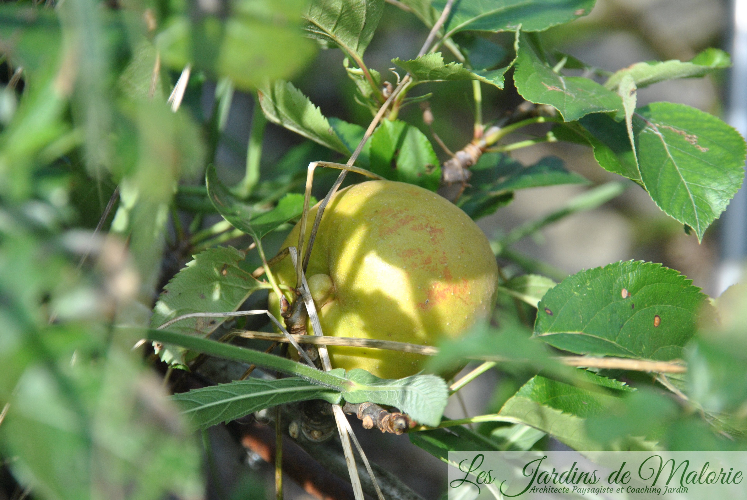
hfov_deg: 8.8
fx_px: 4830
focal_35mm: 232
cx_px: 374
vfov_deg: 5.9
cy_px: 250
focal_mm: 155
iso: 360
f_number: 6
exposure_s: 1/500
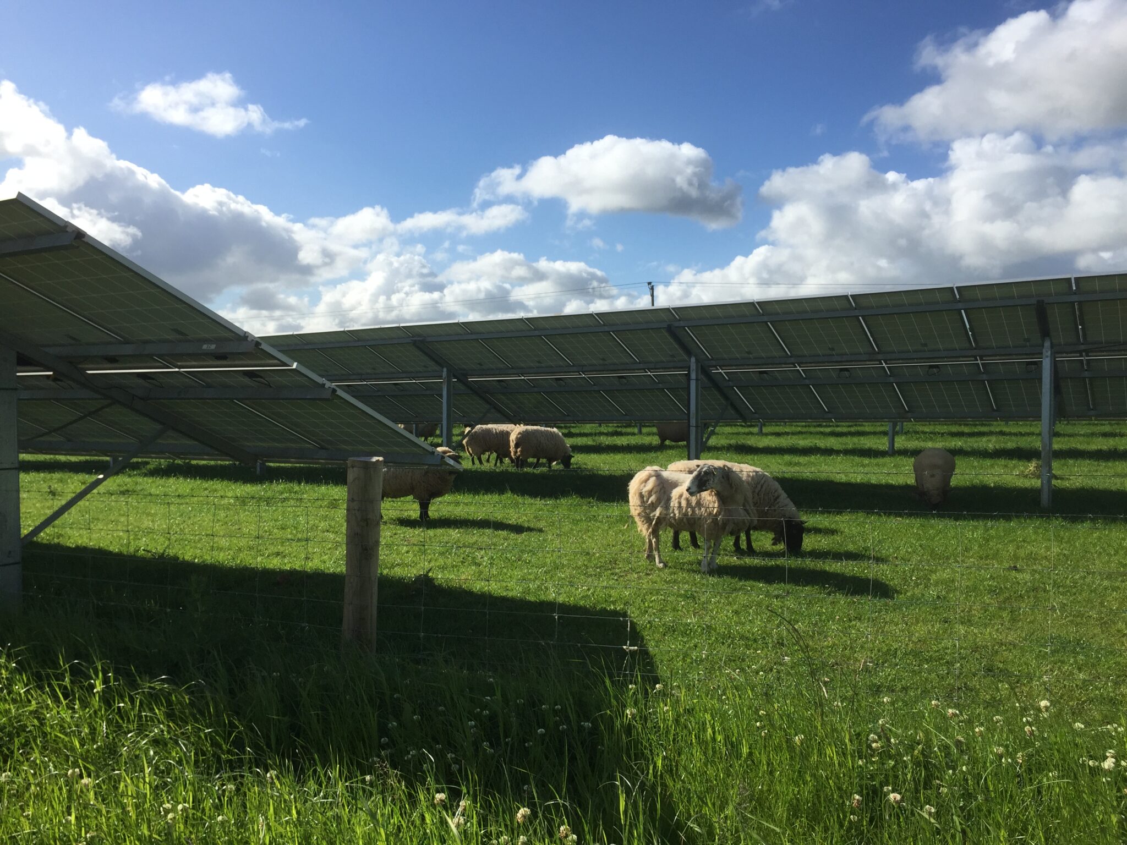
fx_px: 944
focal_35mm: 29
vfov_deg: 48.2
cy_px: 422
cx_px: 564
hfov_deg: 61.7
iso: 32
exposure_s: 1/2326
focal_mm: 4.15
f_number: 2.2
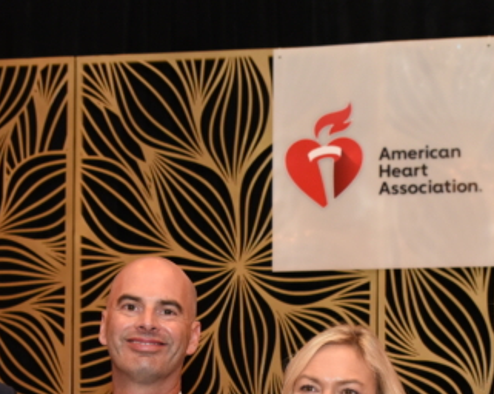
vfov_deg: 15.4
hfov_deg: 20.0
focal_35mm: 96
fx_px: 1402
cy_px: 483
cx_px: 291
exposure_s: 1/160
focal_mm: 32
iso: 2000
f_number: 3.5
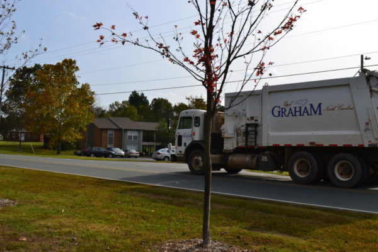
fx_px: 409
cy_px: 126
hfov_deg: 49.6
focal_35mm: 39
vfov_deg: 34.2
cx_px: 189
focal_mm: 26
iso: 320
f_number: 11
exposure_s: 1/500
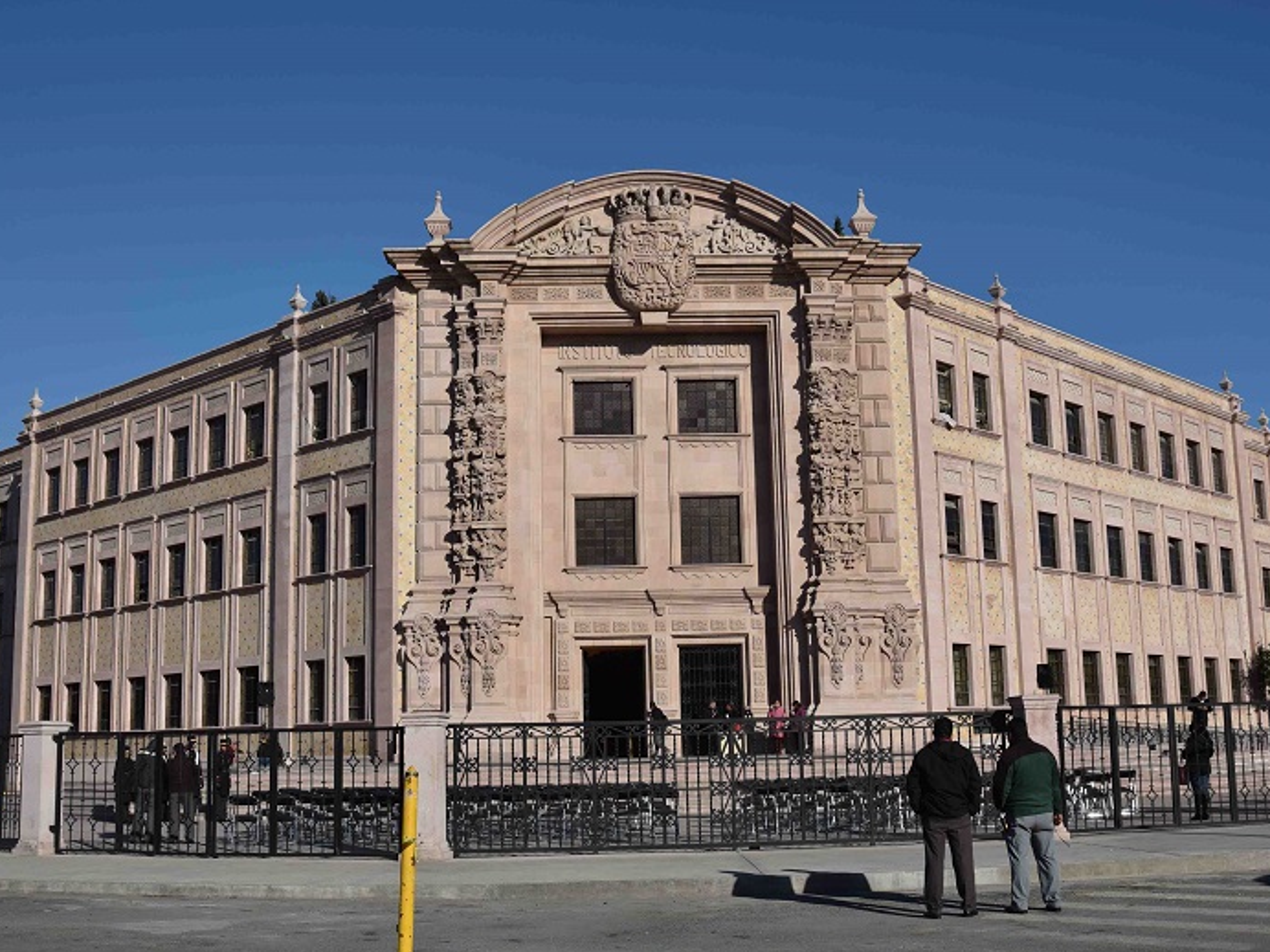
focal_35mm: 40
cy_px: 485
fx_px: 1468
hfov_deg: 46.8
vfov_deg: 36.0
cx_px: 652
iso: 100
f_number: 13
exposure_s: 1/400
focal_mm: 24
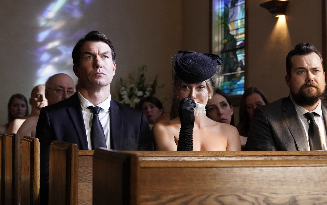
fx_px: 740
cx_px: 172
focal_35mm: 83
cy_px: 101
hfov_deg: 24.9
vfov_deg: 15.7
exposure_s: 1/200
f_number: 6.3
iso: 8000
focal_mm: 75
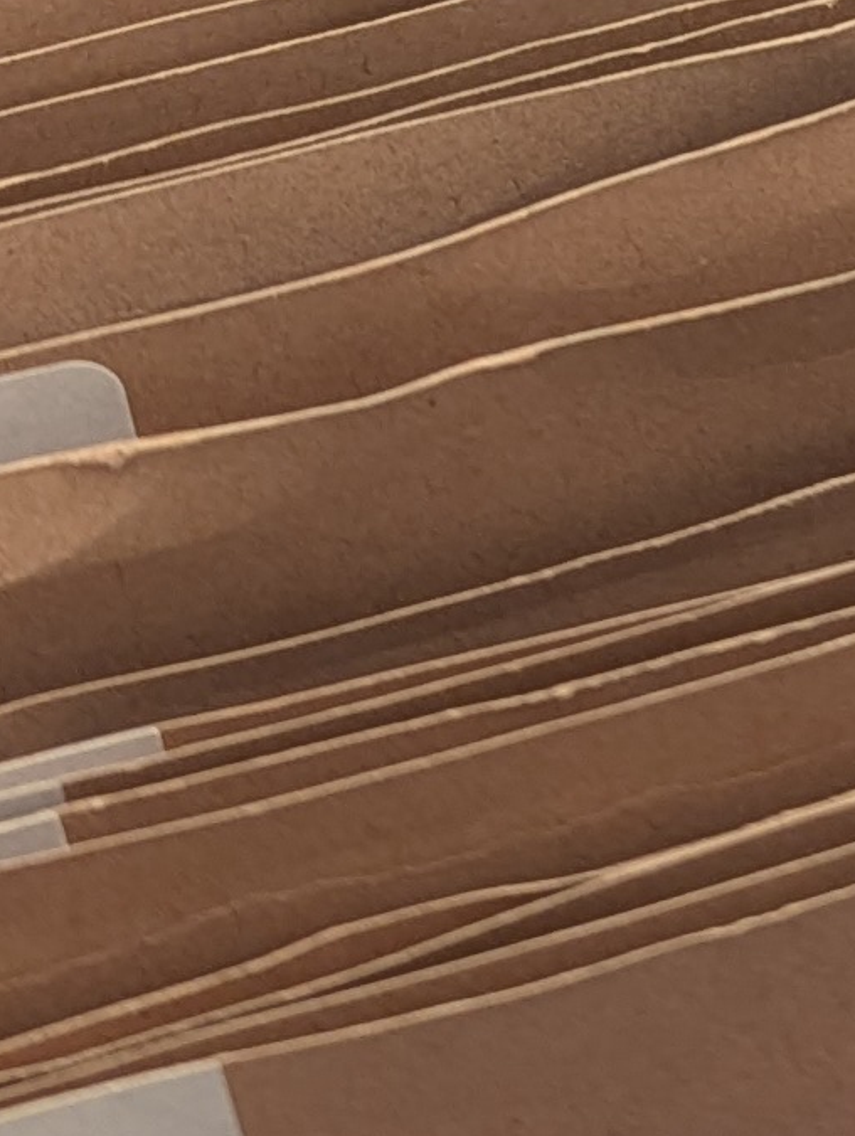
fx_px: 4765
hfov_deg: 9.7
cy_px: -433
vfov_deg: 13.0
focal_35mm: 145
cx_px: 1626
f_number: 1.85
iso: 129
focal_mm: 6.81
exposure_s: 1/50
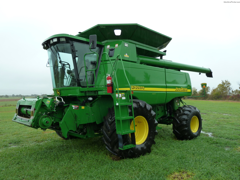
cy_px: 90
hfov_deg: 65.3
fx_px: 187
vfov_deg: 51.4
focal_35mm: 27
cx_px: 120
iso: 125
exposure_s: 1/80
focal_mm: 4.4
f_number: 3.3
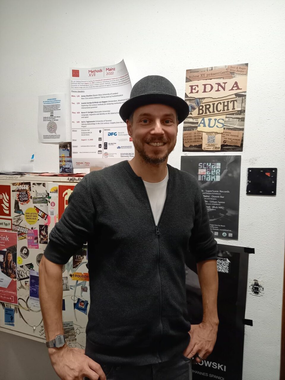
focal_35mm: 25
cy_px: 190
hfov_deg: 54.9
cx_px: 142
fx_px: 274
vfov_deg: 69.4
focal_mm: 4.65
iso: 400
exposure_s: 1/33.3
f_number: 1.8
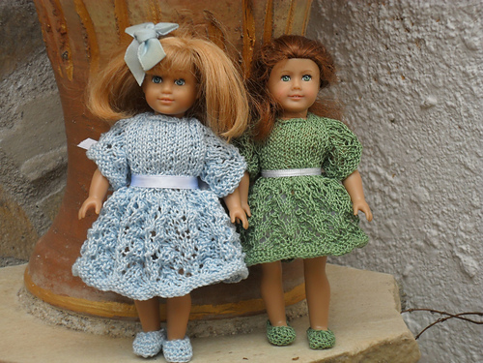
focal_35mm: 86
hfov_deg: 22.8
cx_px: 242
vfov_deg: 17.2
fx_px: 1200
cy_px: 182
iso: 100
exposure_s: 1/125
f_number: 4.3
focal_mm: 15.4
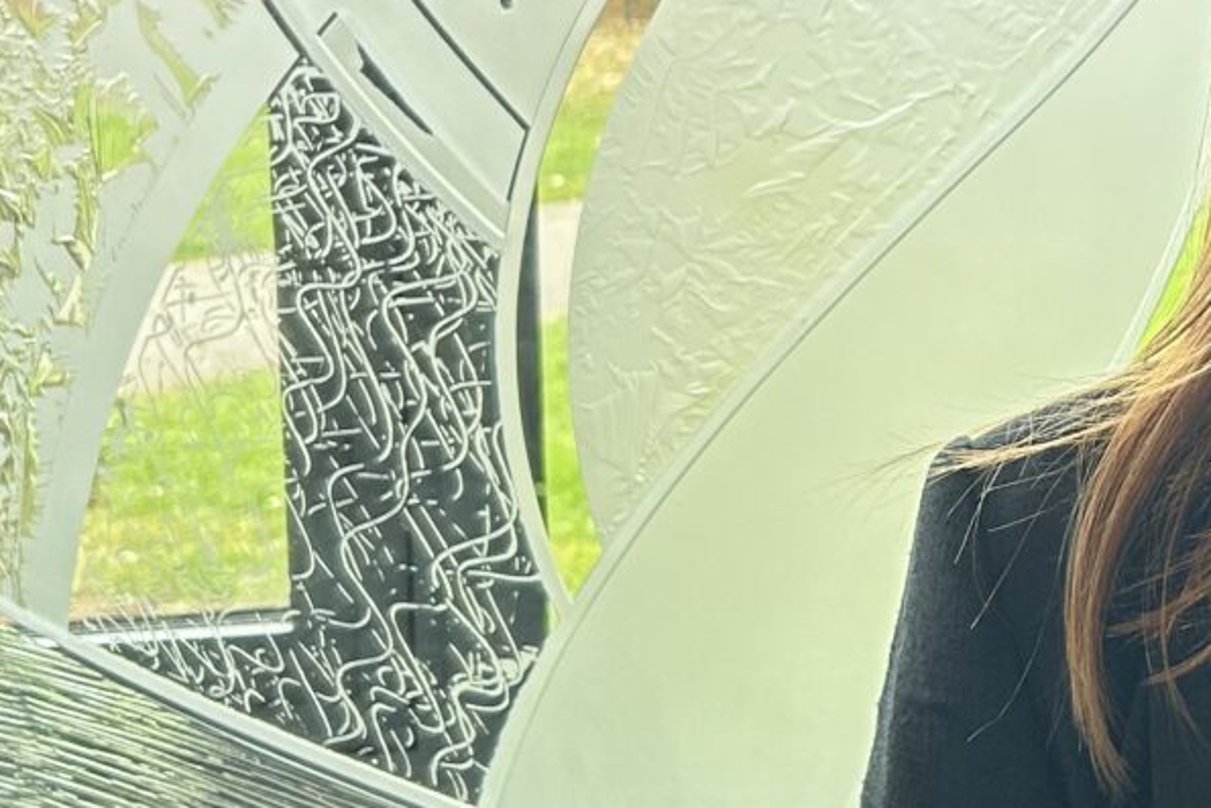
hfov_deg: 21.2
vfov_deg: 14.6
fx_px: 3129
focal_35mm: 93
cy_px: 149
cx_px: 1193
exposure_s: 1/132
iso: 64
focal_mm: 5.7
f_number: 1.5
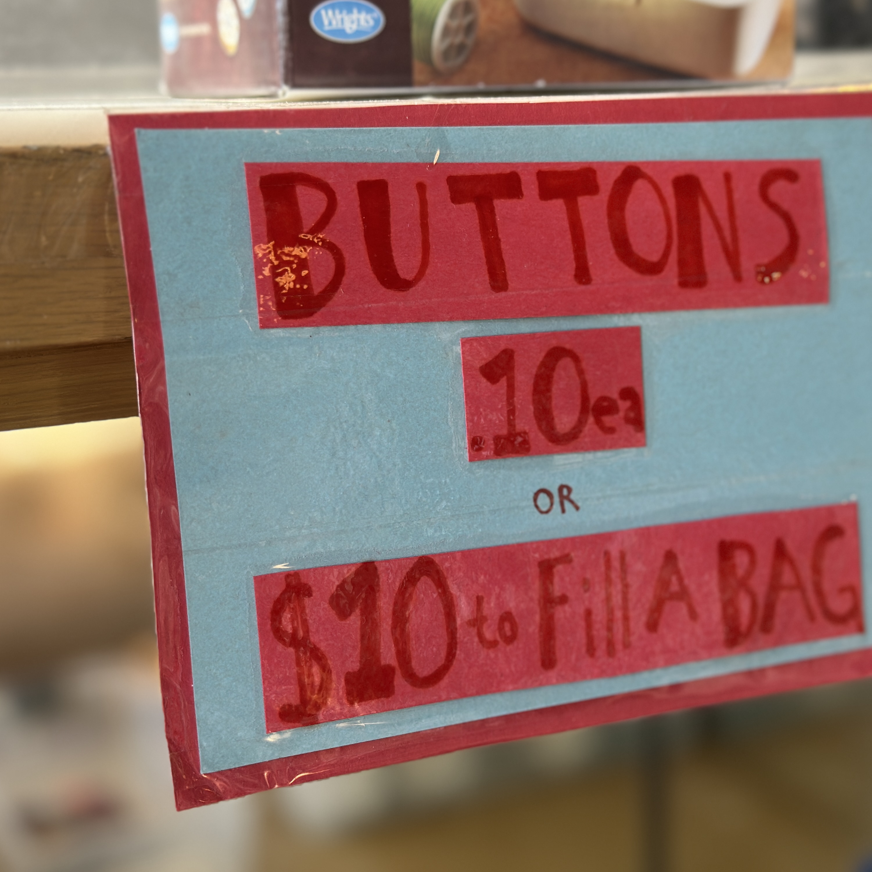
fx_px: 1624
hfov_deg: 30.0
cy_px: 434
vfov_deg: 30.0
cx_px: 530
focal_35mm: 57
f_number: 1.78
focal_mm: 6.86
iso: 160
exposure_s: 1/120
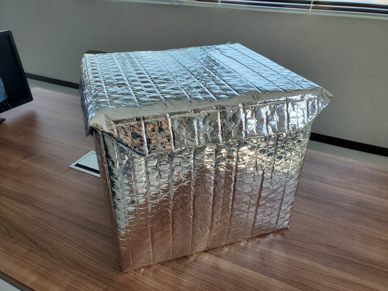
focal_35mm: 26
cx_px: 194
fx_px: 291
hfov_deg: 67.3
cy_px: 146
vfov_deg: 53.1
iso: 50
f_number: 2.4
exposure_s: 1/273
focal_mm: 4.3
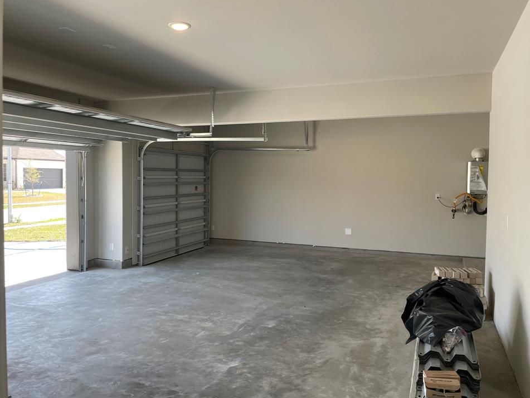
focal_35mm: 28
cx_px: 254
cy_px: 194
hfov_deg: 63.4
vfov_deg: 49.7
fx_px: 429
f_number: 1.6
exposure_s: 1/159
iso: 32
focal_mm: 4.2
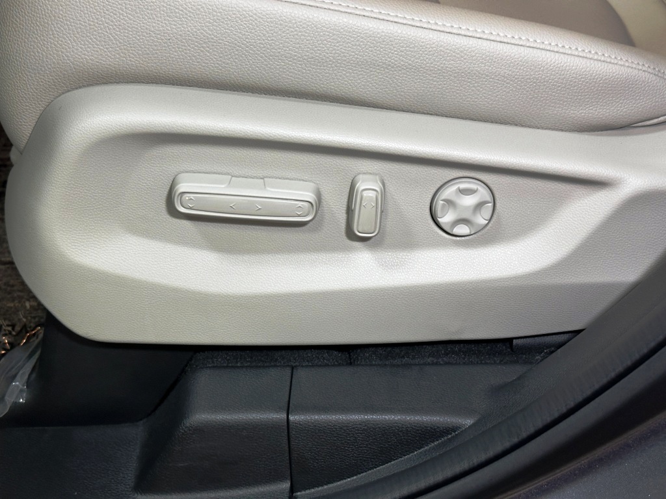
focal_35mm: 48
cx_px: 333
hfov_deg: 39.7
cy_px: 250
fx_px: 924
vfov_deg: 30.3
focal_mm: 6.86
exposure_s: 1/40
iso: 160
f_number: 1.78
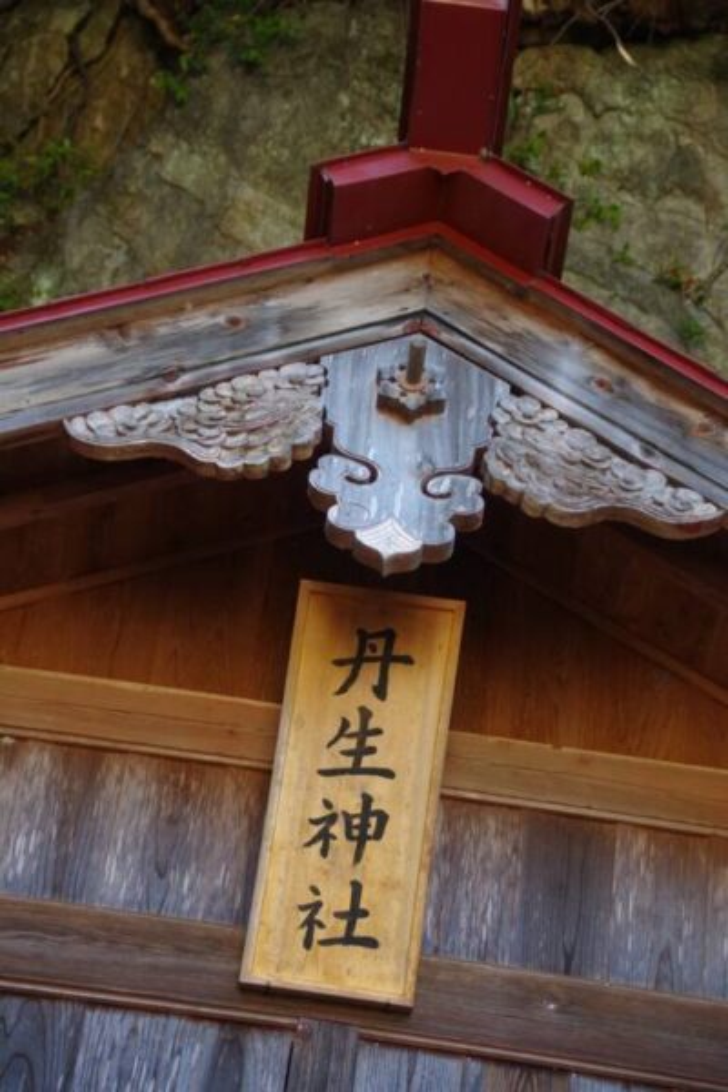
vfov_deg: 15.2
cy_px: 546
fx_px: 4095
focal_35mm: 135
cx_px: 364
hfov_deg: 10.2
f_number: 5.6
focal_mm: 90
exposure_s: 1/160
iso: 800
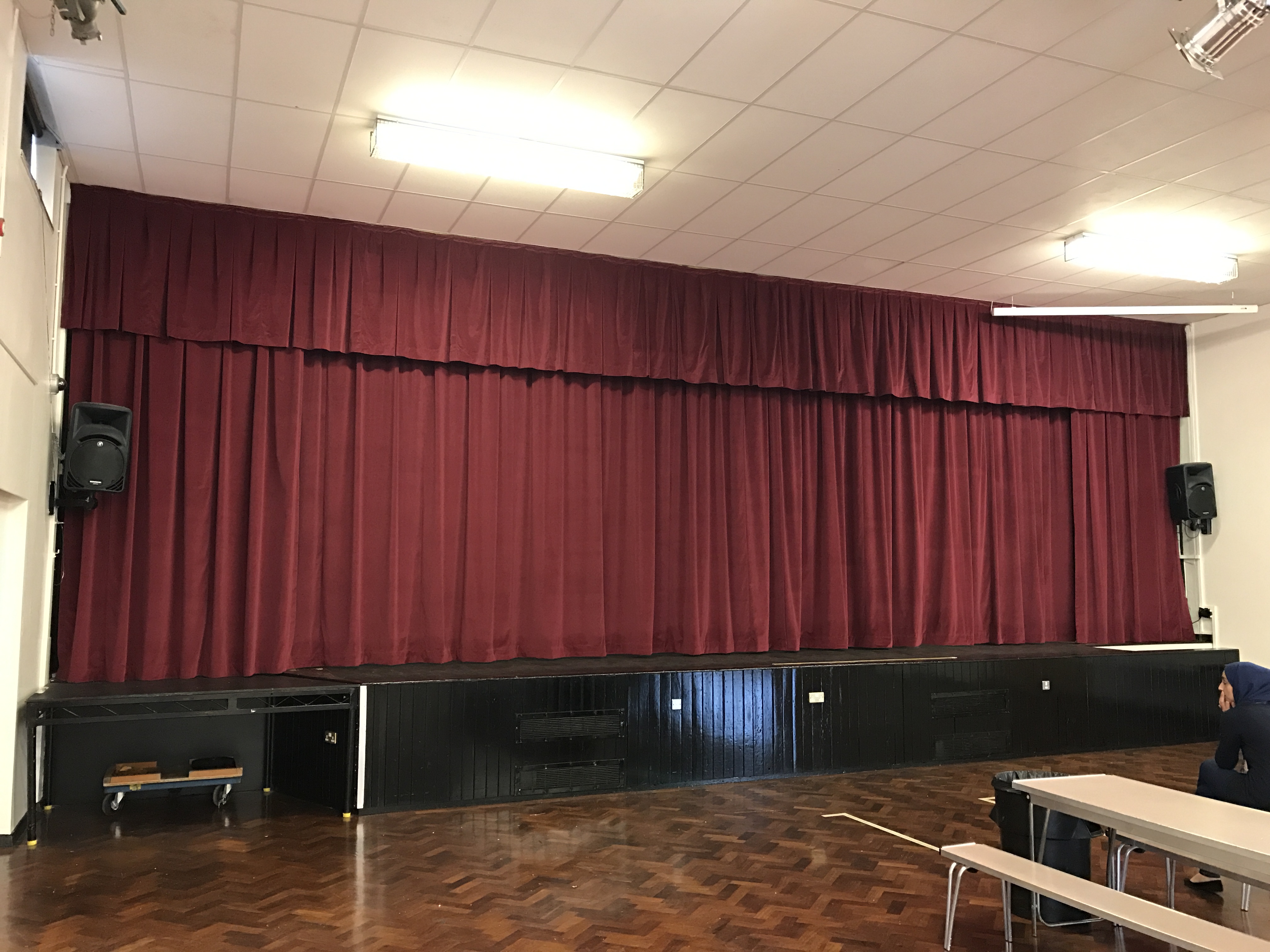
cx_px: 635
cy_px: 476
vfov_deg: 49.7
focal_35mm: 28
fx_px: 1027
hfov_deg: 63.4
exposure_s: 1/17
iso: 100
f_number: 1.8
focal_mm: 3.99
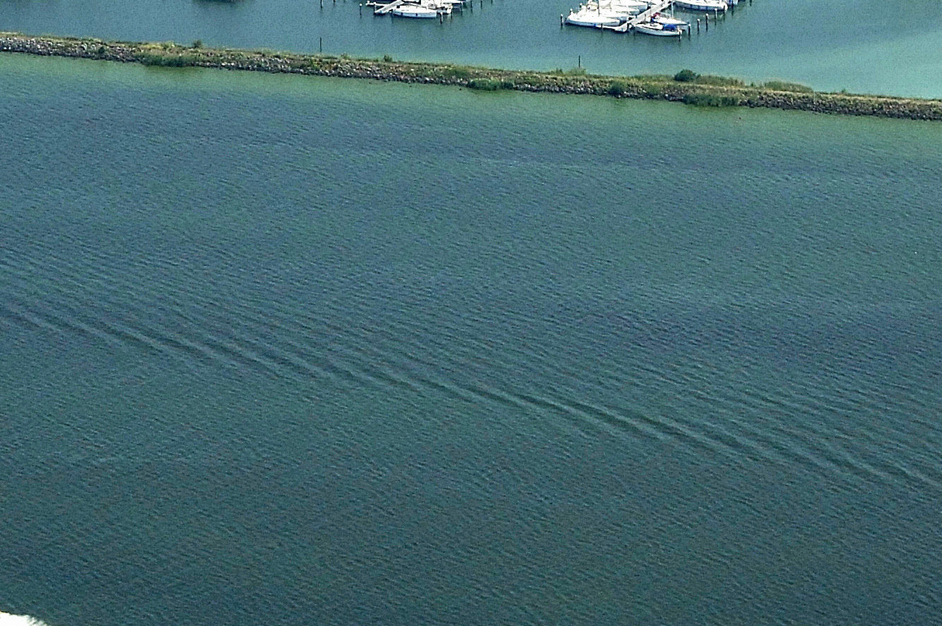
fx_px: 6534
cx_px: 243
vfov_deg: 5.5
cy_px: -152
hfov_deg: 8.2
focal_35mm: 250
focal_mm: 52
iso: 400
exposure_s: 1/1000
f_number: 8.5
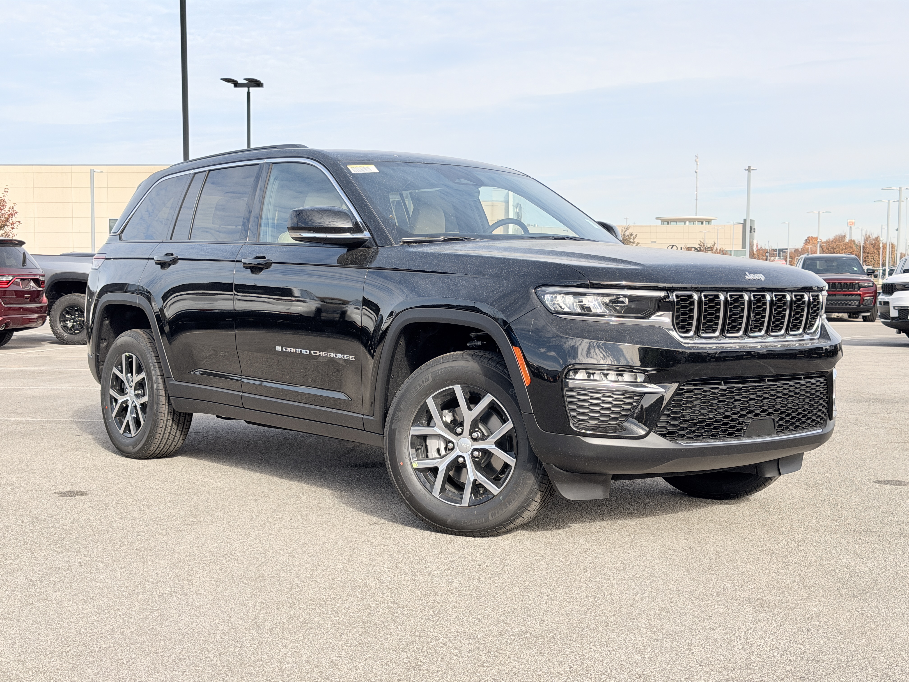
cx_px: 454
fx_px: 1260
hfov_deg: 39.7
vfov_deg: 30.3
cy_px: 341
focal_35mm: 48
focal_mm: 6.76
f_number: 1.78
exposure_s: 1/4098
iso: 64
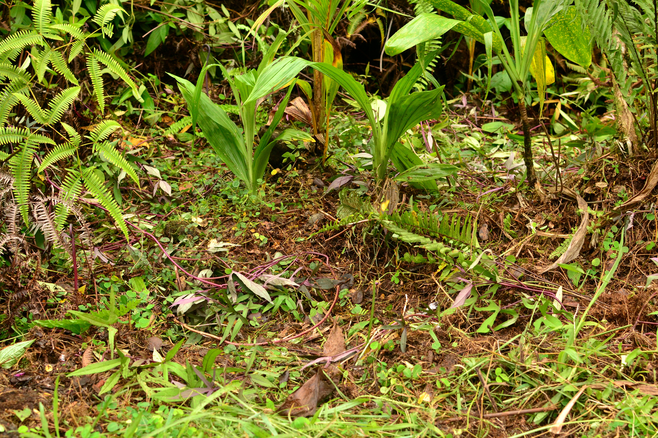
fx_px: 960
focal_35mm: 52
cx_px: 329
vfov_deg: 25.8
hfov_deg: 37.9
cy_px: 219
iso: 1100
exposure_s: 1/400
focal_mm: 35
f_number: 5.6
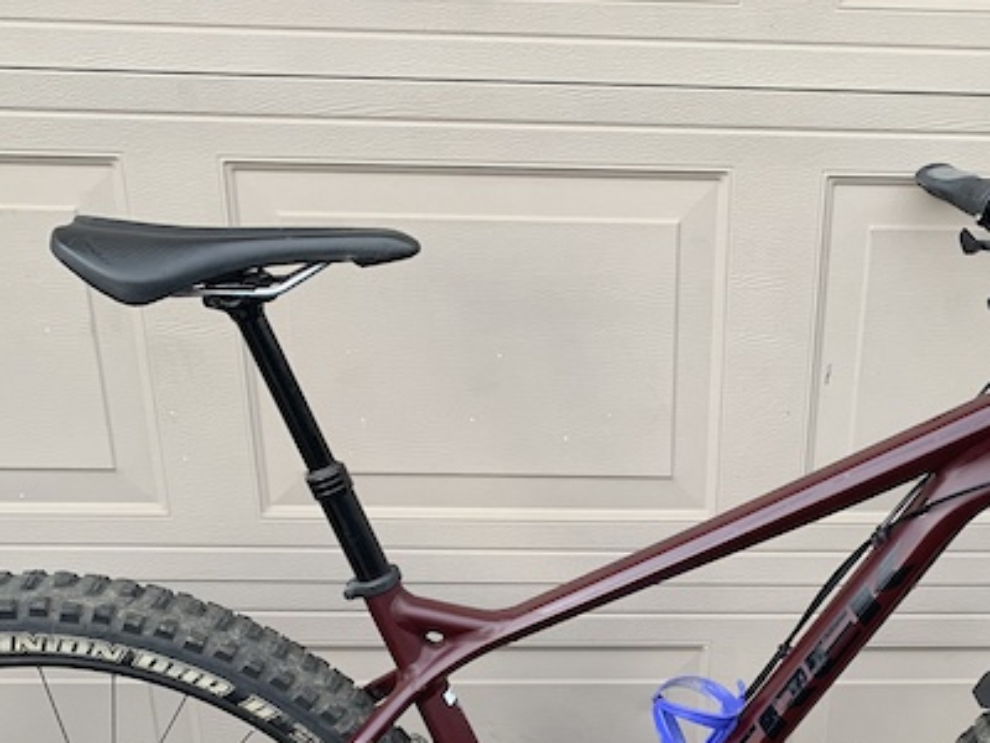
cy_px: 708
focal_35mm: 52
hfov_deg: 36.3
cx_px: 691
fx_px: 1487
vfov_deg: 26.8
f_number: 1.8
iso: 100
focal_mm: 4.25
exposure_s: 1/109
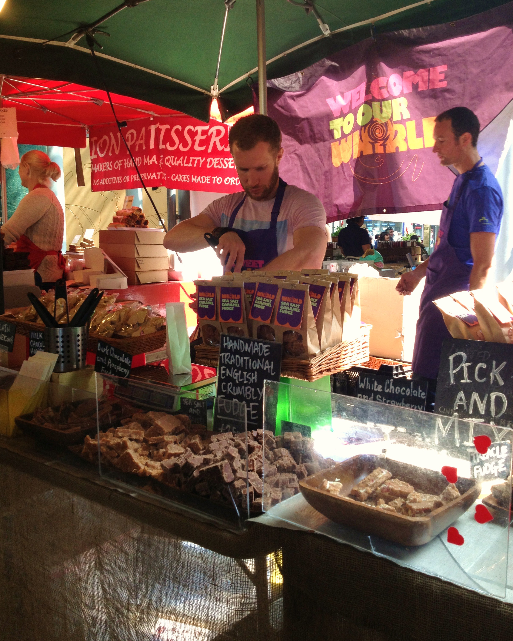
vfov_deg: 49.0
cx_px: 253
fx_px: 702
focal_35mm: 37
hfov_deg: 40.1
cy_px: 296
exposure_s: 1/120
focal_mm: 4.28
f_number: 2.4
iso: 50
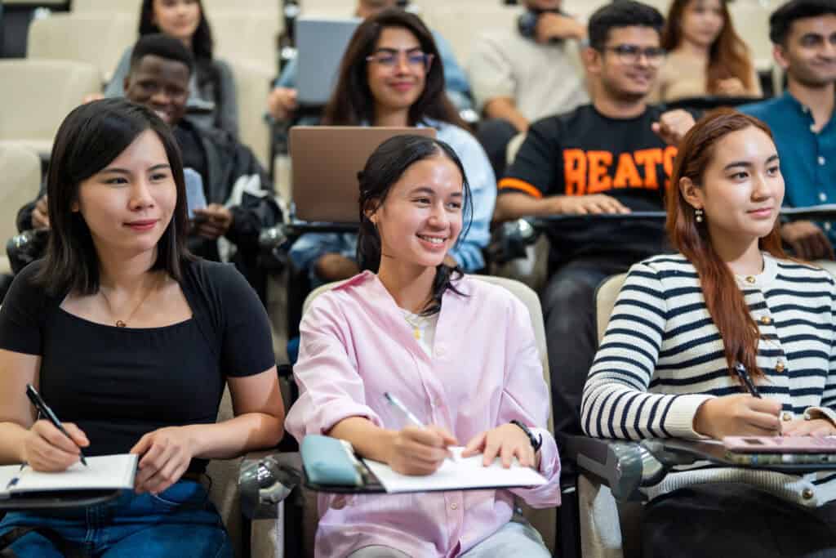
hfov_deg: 39.6
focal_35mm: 50
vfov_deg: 27.0
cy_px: 279
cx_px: 418
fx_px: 1161
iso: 500
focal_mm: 50
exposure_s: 1/200
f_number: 1.4
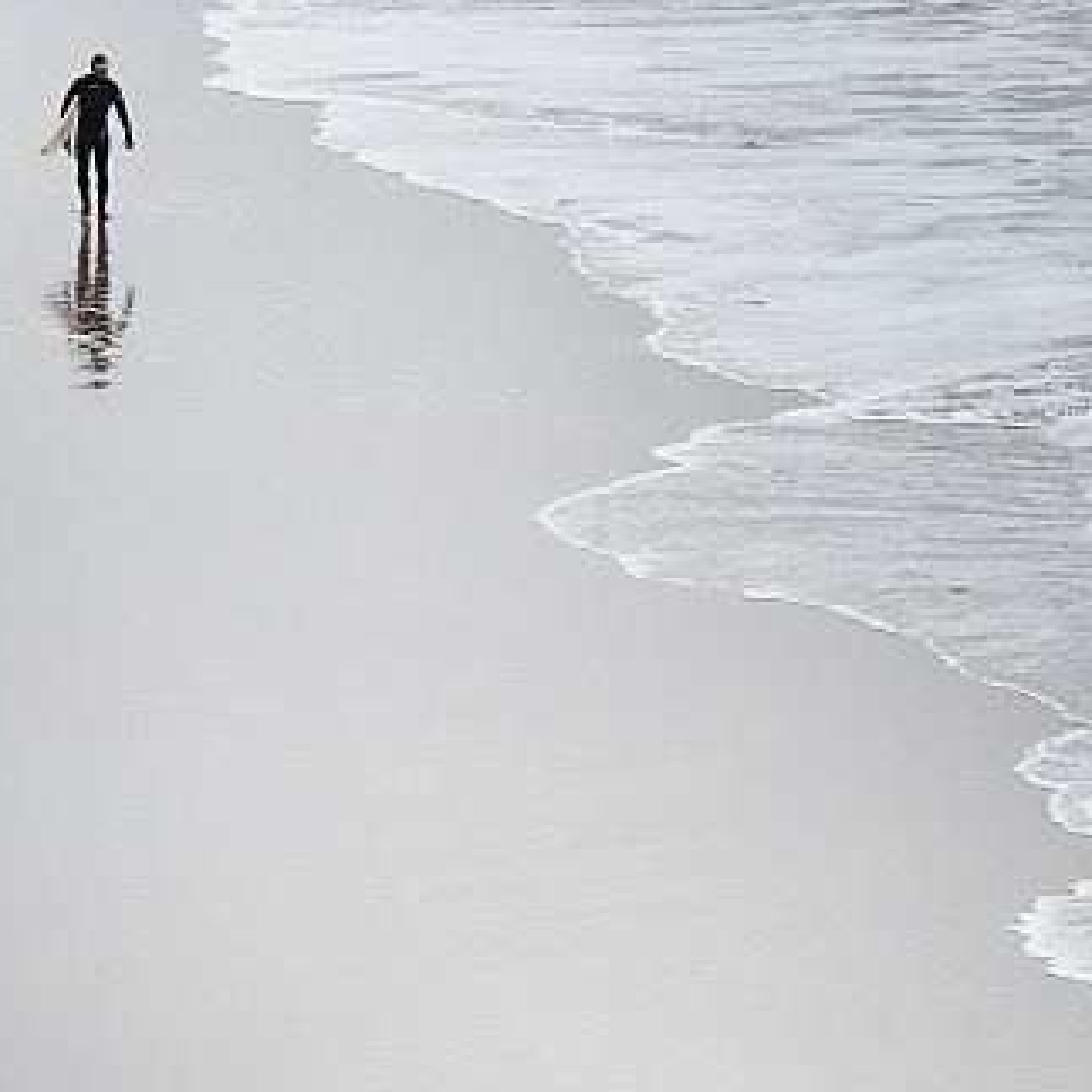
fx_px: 16346
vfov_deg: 3.8
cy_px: 541
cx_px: 663
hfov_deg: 3.8
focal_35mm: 458
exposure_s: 1/640
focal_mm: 170
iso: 640
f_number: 5.6
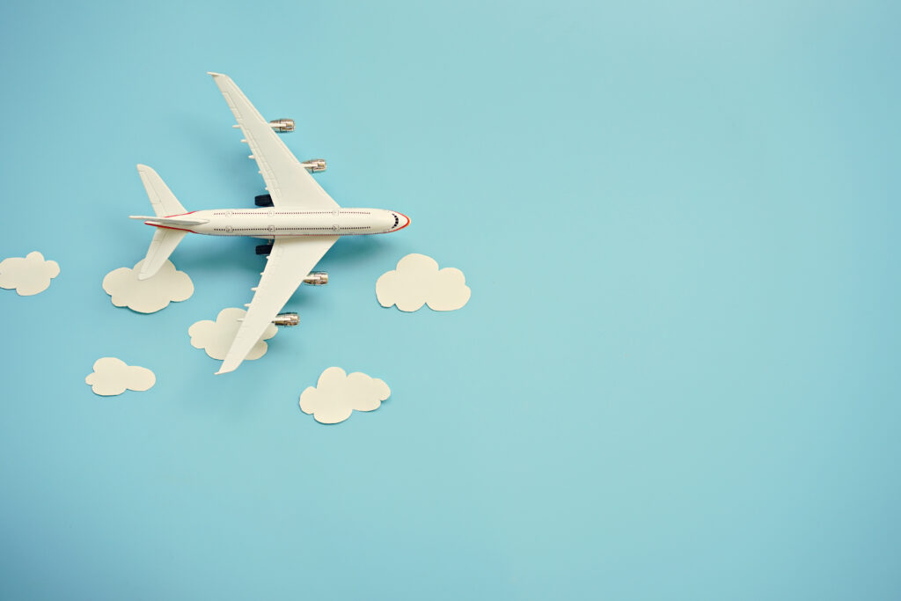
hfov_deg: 36.2
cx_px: 450
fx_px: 1377
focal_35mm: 55
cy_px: 300
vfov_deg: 24.6
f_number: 3.5
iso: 400
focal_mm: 55
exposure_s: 1/200
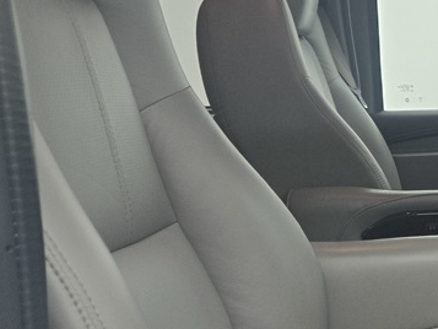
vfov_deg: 22.3
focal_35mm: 66
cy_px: 171
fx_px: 835
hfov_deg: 25.6
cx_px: 556
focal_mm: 5.4
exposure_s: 1/120
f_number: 1.8
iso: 200
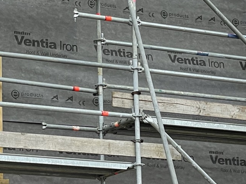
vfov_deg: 9.0
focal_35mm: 165
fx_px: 1173
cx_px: 58
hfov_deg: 11.9
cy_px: 136
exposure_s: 1/888
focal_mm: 6
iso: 25
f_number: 2
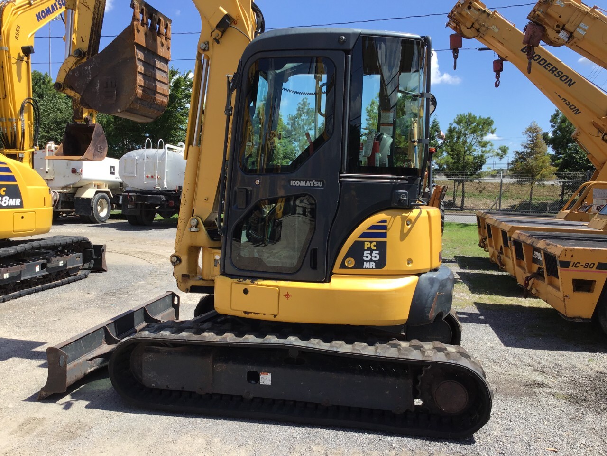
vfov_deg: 45.4
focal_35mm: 31
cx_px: 304
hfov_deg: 58.4
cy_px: 228
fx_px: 544
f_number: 2.4
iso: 25
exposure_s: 1/905
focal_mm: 3.3
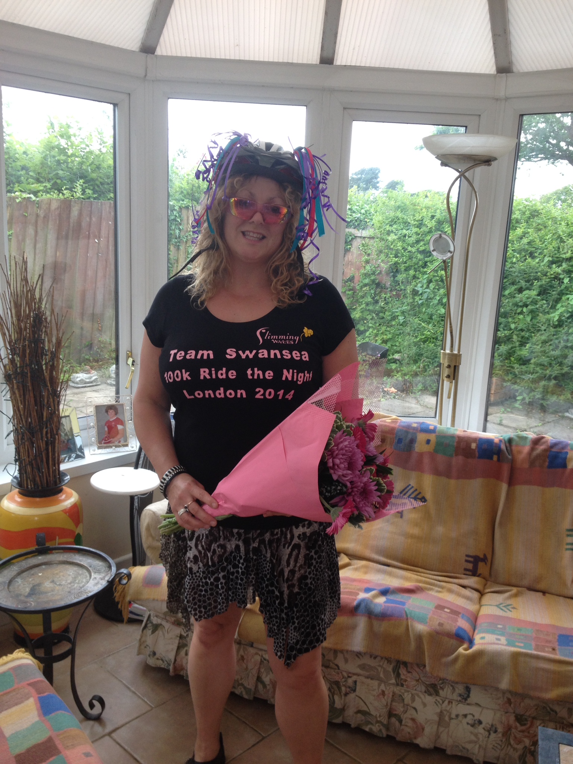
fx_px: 772
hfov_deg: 40.7
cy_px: 382
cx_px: 286
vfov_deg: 52.6
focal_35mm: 35
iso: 64
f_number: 2.4
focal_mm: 4.28
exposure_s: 1/40
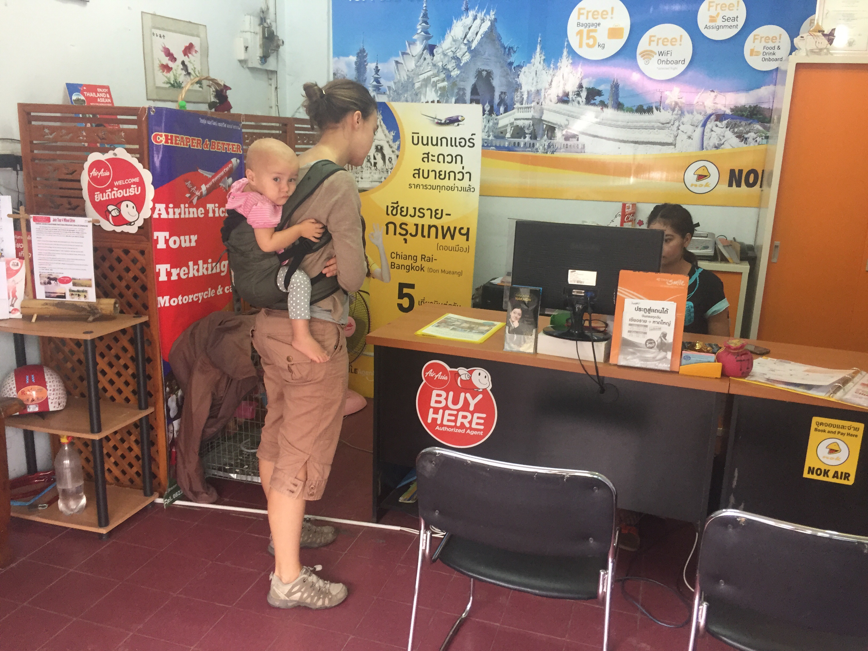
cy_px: 326
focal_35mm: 29
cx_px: 434
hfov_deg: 61.7
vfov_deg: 48.2
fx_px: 727
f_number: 2.2
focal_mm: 4.15
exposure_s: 1/33
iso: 125
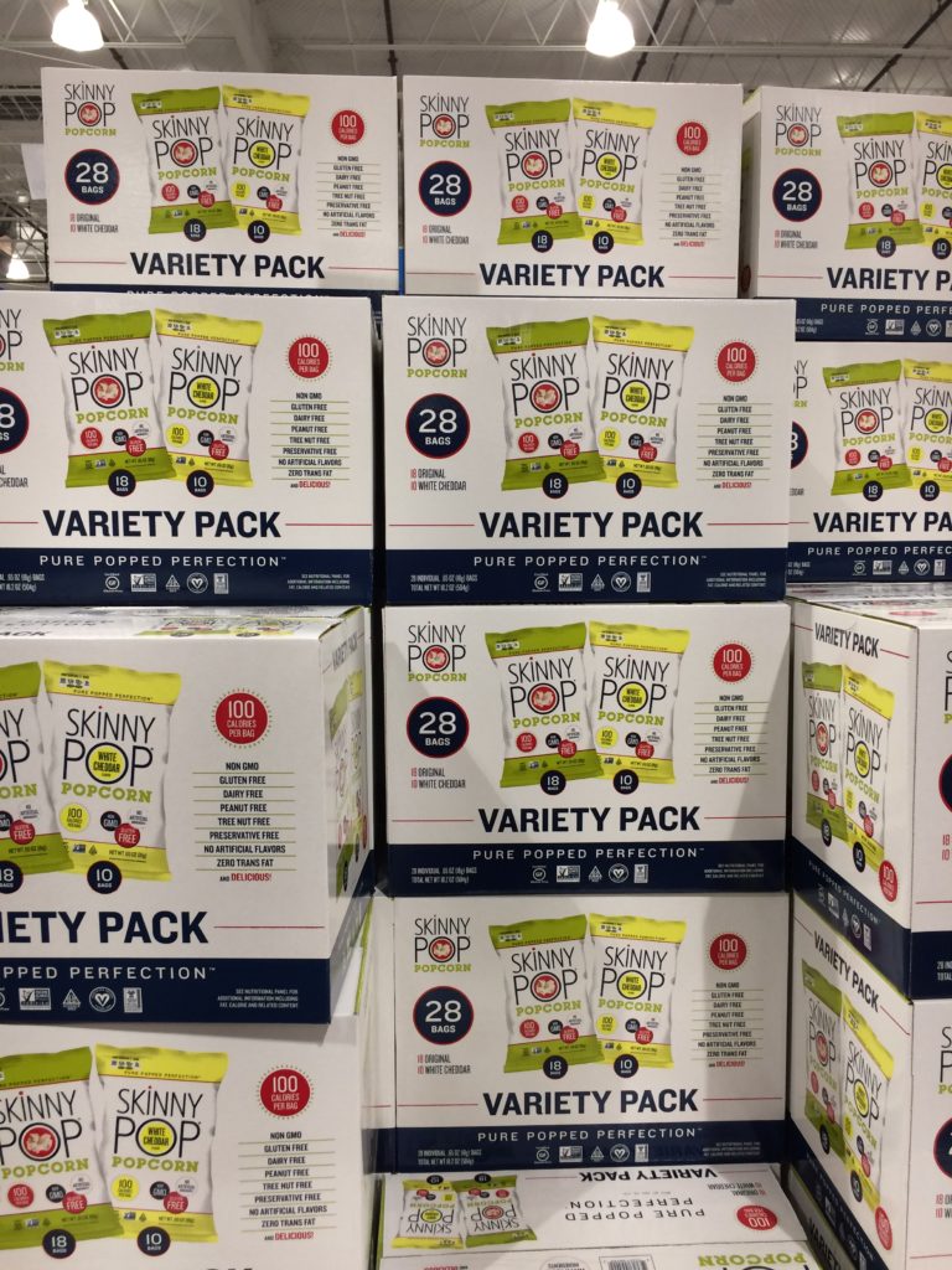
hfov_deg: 48.2
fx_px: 1063
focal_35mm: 29
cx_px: 476
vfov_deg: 61.7
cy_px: 635
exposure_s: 1/33
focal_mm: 4.15
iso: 100
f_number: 2.2
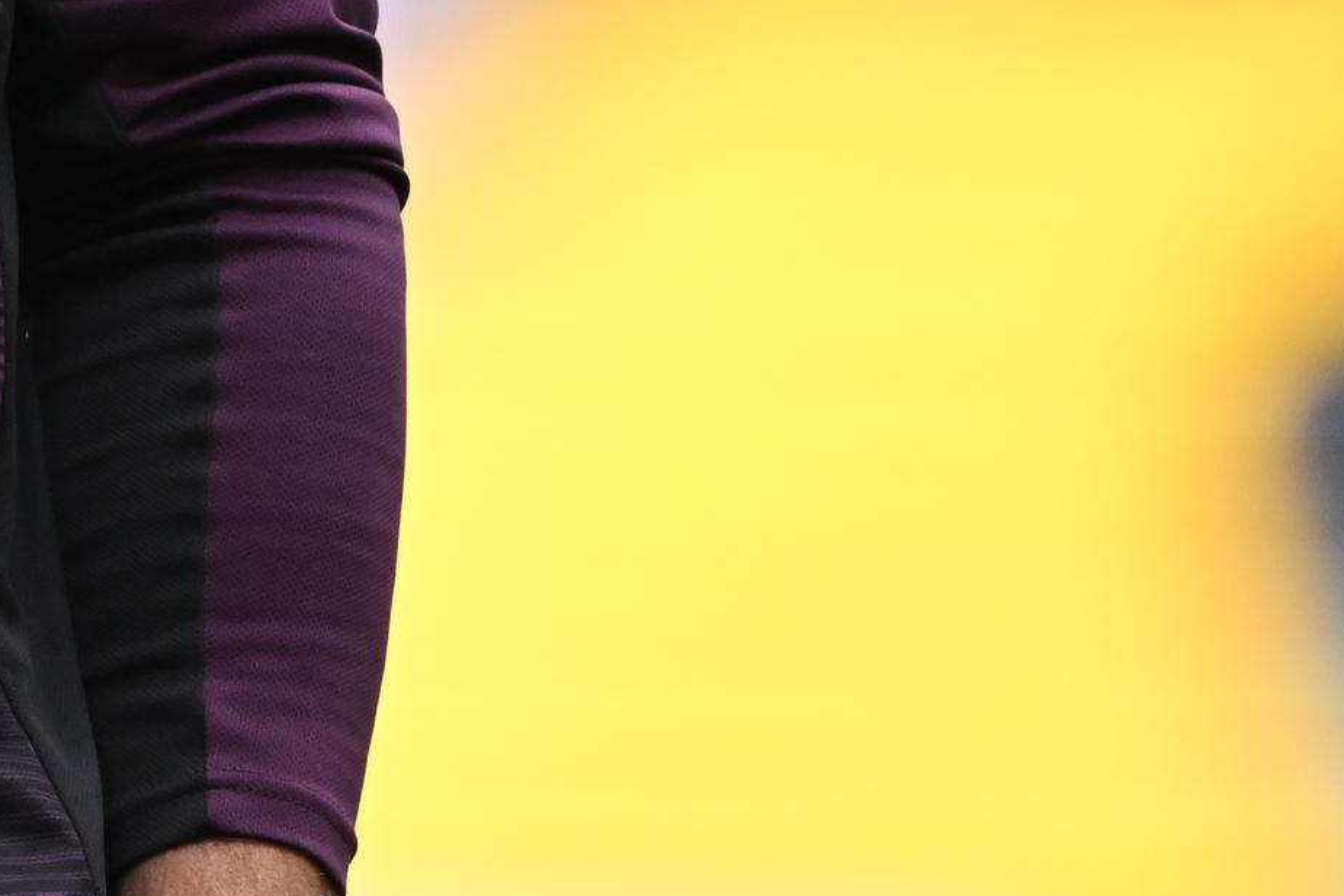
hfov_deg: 0.6
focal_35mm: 3242
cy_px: -219
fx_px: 121045
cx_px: -930
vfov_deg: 0.4
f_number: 4
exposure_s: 1/1000
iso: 1250
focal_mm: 600
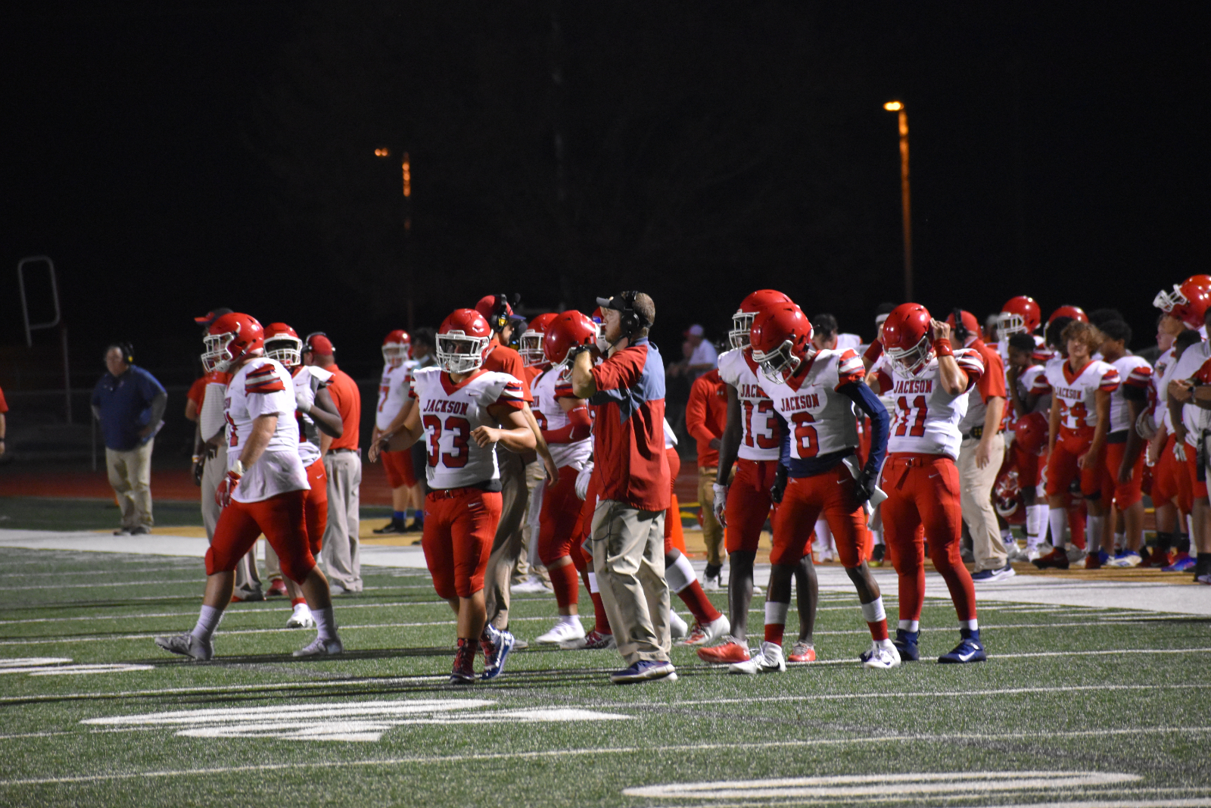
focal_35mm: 278
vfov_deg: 5.0
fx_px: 9335
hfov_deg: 7.4
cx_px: 606
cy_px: 404
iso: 3200
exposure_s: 1/200
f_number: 5.3
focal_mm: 185
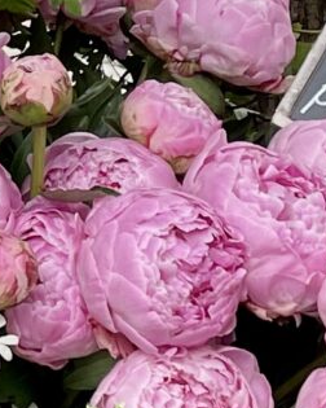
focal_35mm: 206
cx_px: -558
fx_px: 2484
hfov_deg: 6.9
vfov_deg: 9.0
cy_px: -321
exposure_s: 1/121
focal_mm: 4.2
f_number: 1.6
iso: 40
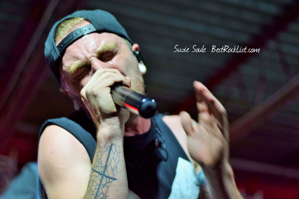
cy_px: 100
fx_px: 623
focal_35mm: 75
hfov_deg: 27.0
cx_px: 150
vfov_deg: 18.2
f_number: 1.8
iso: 900
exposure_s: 1/60
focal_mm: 50
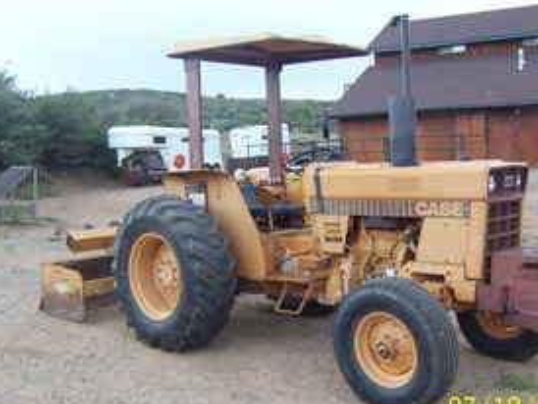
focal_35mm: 45
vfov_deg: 32.2
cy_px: 218
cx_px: 293
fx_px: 700
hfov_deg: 42.0
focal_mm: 5.54
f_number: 2.76
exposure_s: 1/127
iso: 100
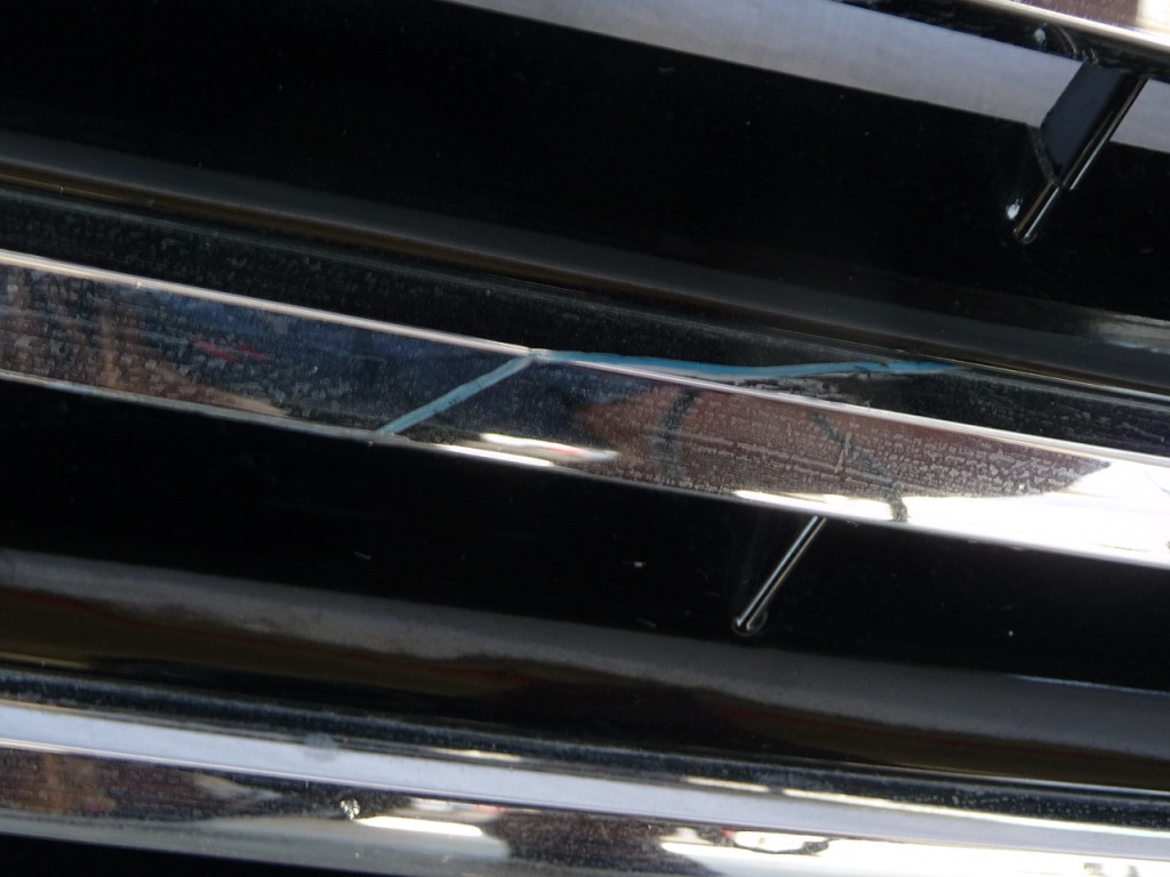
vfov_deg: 29.7
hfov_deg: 38.9
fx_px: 1656
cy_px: 438
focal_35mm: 49
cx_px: 585
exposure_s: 1/30
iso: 100
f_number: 3.7
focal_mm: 6
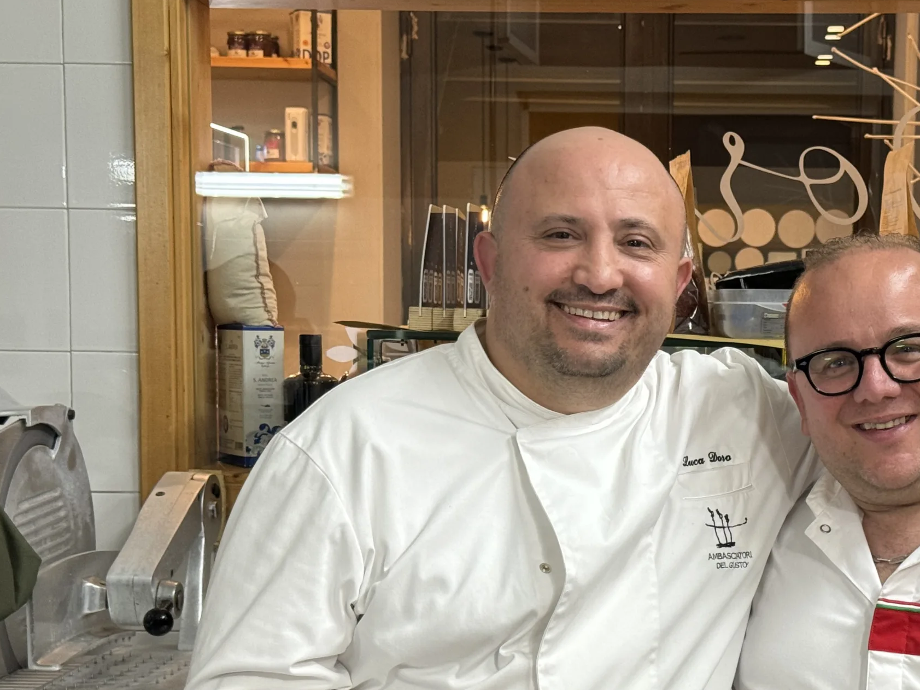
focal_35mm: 73
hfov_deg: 26.4
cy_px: 495
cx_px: 677
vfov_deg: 20.0
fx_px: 1940
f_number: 1.78
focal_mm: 6.86
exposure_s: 1/50
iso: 200
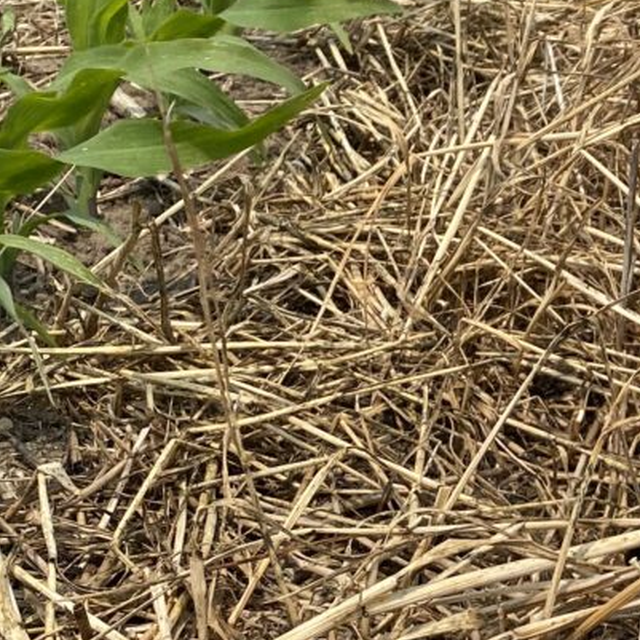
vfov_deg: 19.7
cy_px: 337
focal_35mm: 88
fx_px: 1841
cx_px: 790
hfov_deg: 18.6
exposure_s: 1/2967
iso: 32
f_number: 1.8
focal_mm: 4.25
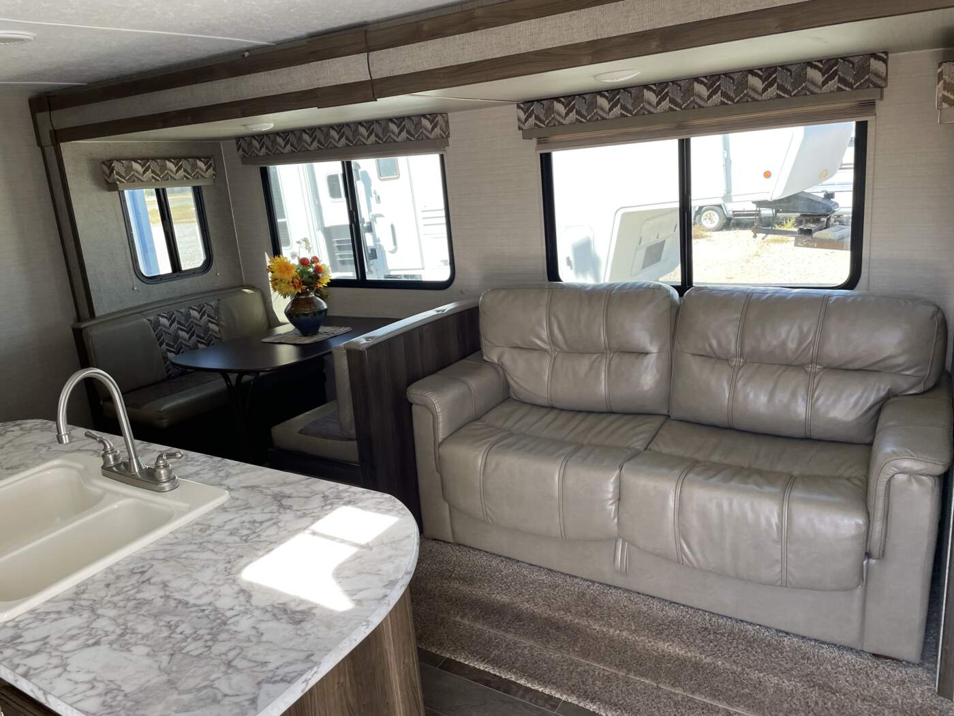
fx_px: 717
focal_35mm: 26
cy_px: 358
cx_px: 477
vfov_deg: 53.1
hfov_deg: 67.3
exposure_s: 1/121
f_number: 1.6
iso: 50
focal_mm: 4.2
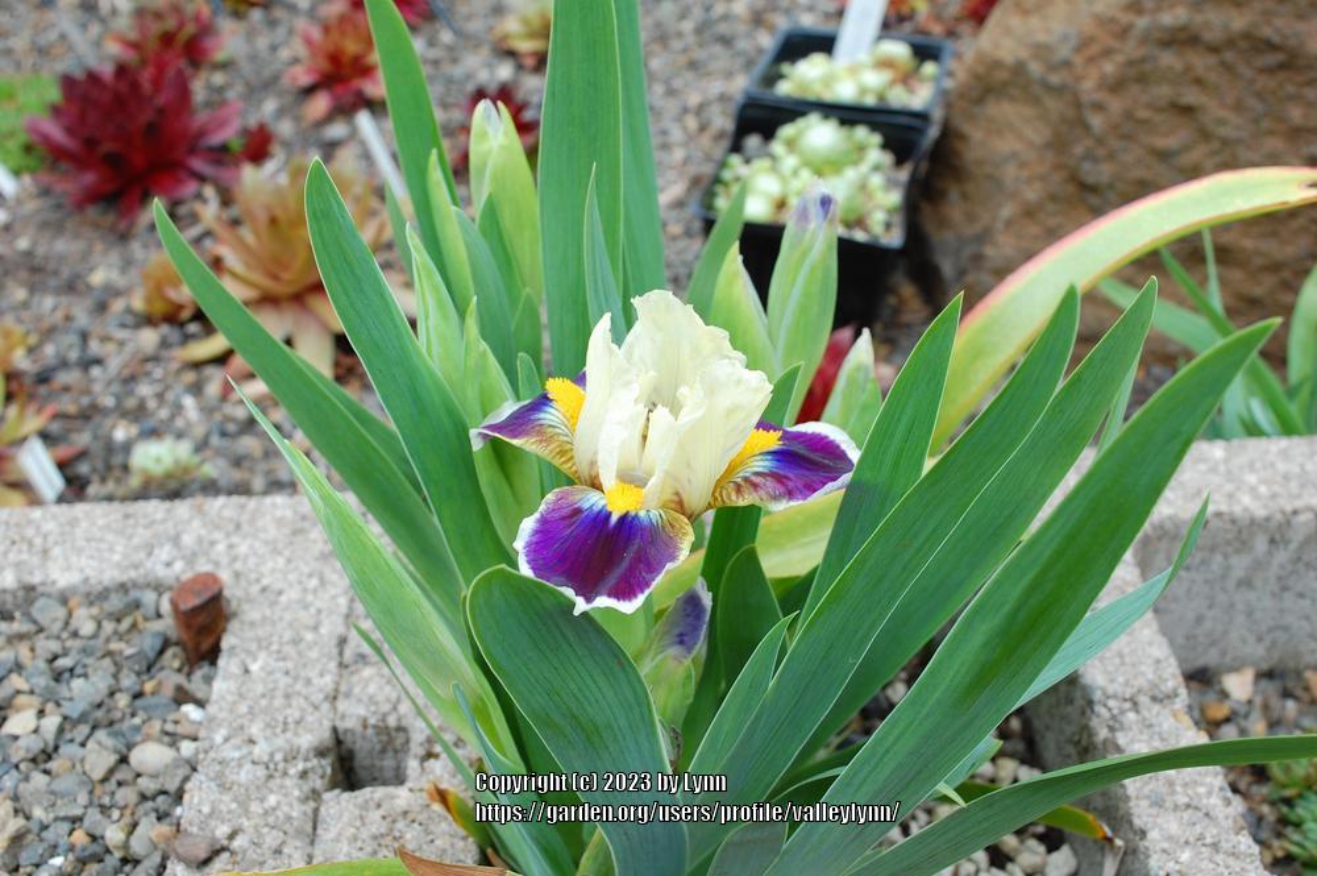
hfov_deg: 49.6
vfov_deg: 34.2
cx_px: 658
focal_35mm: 39
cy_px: 438
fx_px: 1426
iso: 200
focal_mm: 26
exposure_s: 1/80
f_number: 10
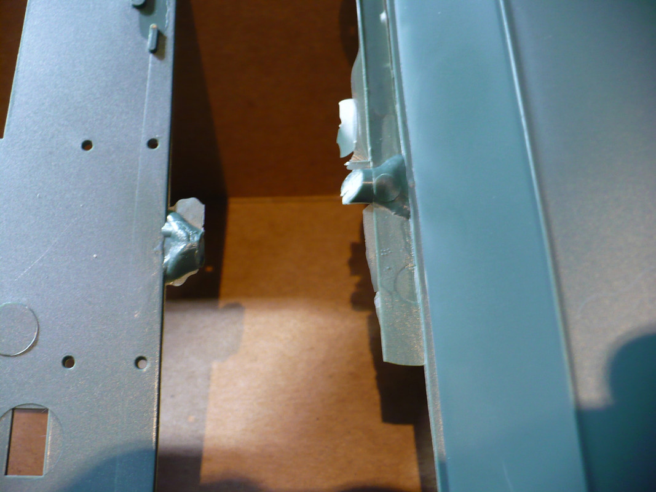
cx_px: 328
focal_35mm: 37
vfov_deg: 38.7
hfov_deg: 50.1
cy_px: 246
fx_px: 701
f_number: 2.8
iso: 200
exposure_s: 1/8
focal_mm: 6.1
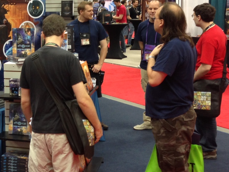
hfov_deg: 23.9
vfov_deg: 19.1
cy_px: 65
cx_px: -17
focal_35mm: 77
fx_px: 510
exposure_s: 1/20
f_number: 2.4
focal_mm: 4.12
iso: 64
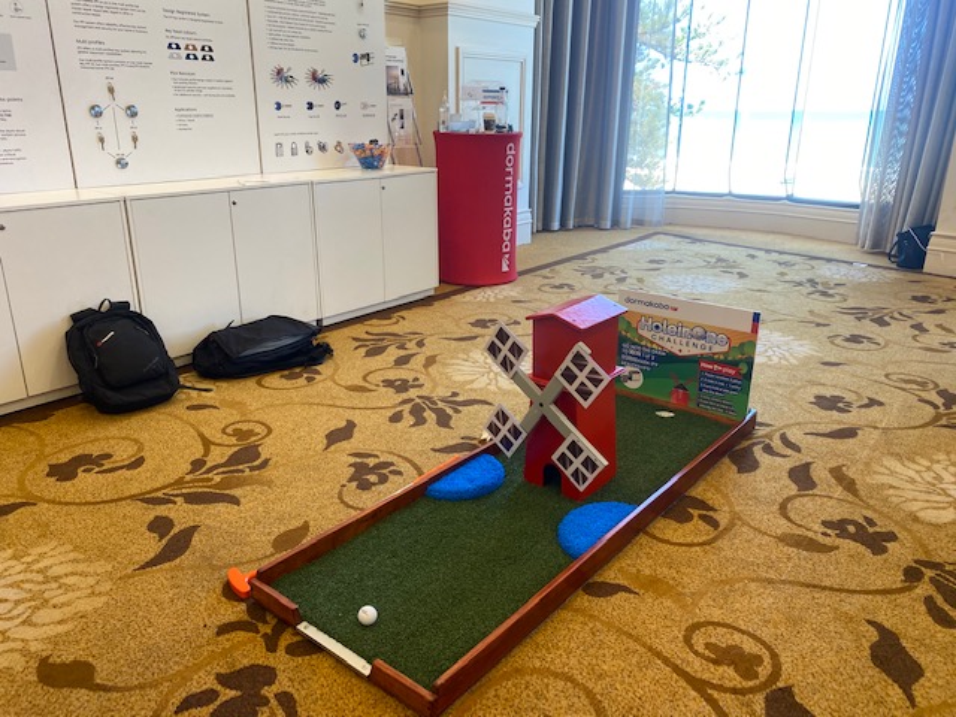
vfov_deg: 53.1
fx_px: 718
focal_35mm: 26
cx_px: 478
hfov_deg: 67.3
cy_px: 358
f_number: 1.8
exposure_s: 1/100
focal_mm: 4.25
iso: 100
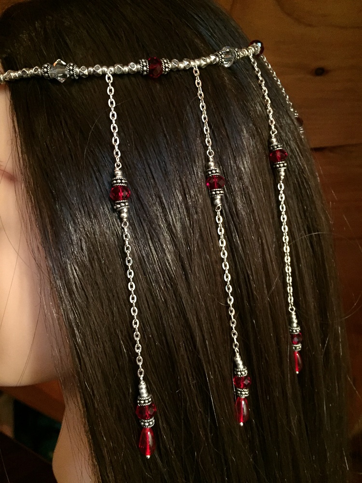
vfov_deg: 61.7
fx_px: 404
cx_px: 181
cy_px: 242
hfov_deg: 48.2
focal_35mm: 29
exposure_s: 1/15
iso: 800
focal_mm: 4.15
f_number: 2.2
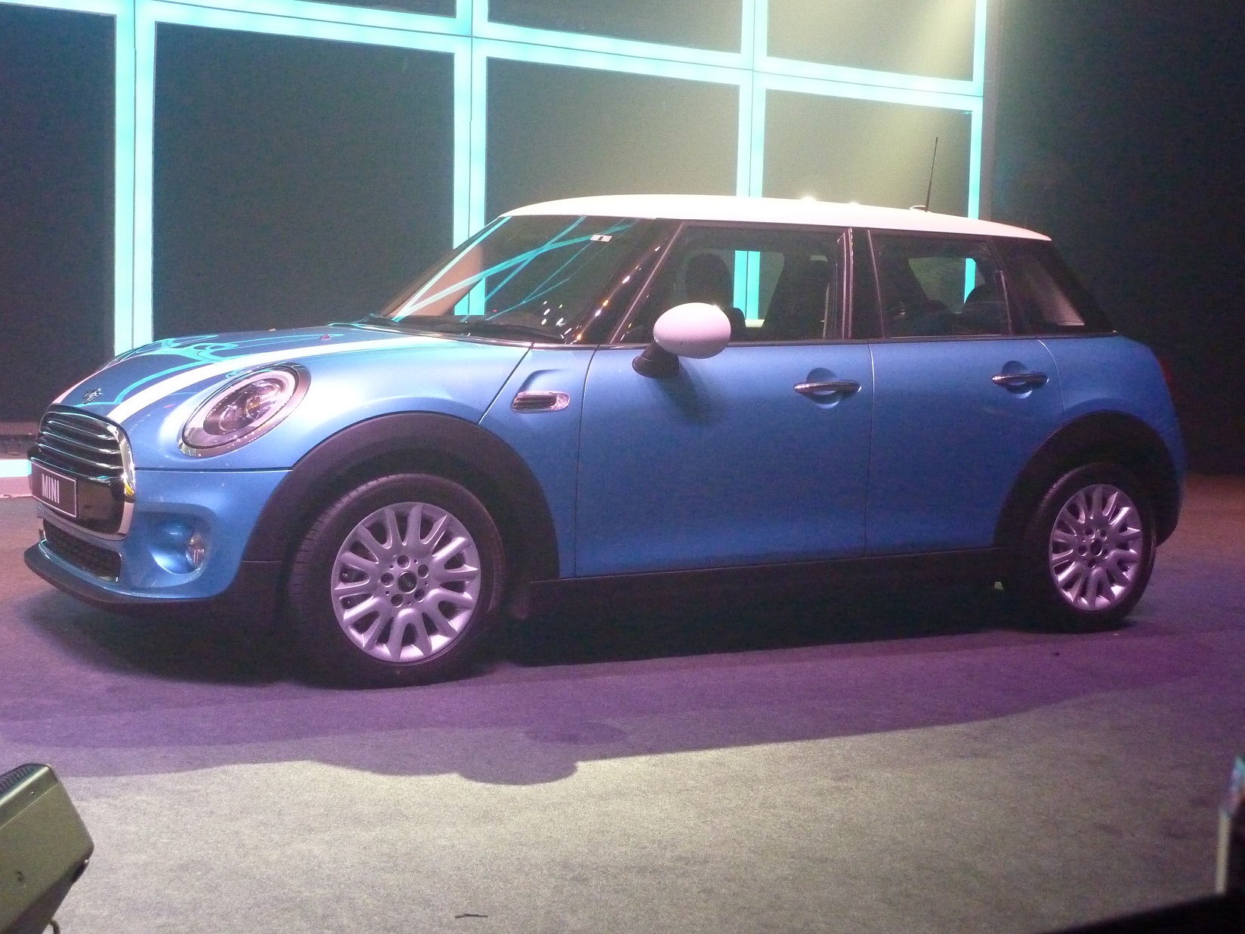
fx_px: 1726
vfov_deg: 30.3
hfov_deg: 39.7
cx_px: 622
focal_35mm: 48
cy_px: 467
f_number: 3.8
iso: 800
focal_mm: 7.9
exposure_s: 1/60
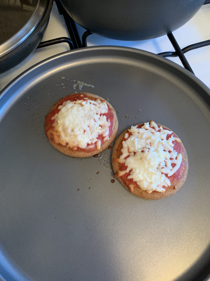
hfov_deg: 53.1
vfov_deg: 67.3
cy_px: 140
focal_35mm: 26
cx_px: 105
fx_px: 210
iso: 400
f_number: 1.8
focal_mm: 4.25
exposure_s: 1/30
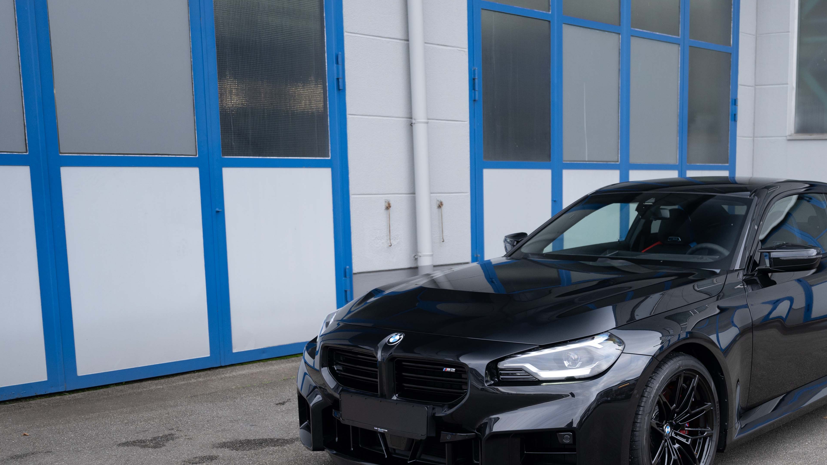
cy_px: 347
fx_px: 1053
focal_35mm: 48
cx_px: 628
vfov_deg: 24.7
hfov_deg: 41.5
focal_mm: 29
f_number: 2.8
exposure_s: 1/125
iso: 500
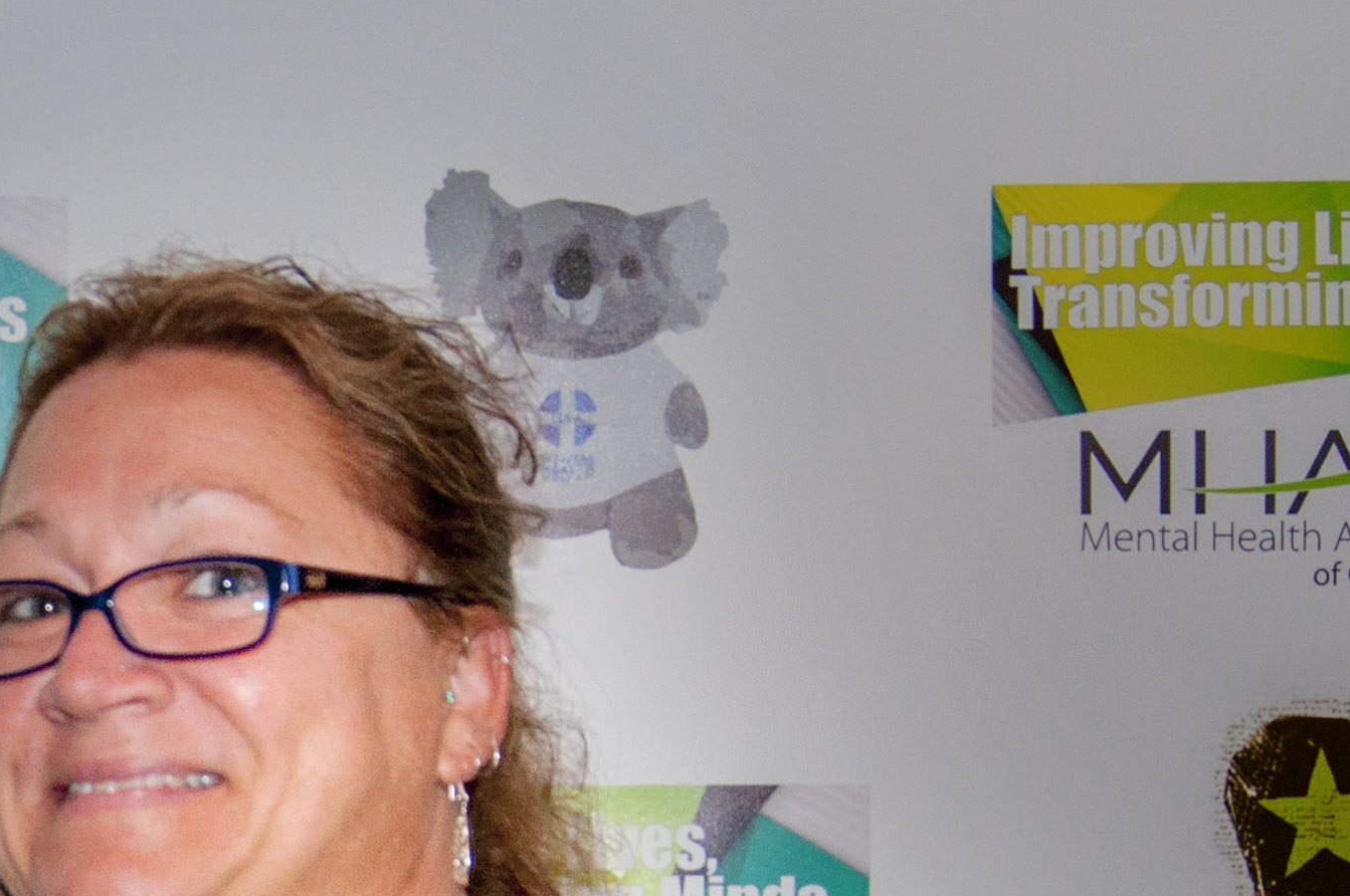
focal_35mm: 182
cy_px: 1230
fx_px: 6817
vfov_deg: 7.4
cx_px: -519
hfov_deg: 11.0
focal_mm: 38
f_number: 5.6
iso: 400
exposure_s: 1/80
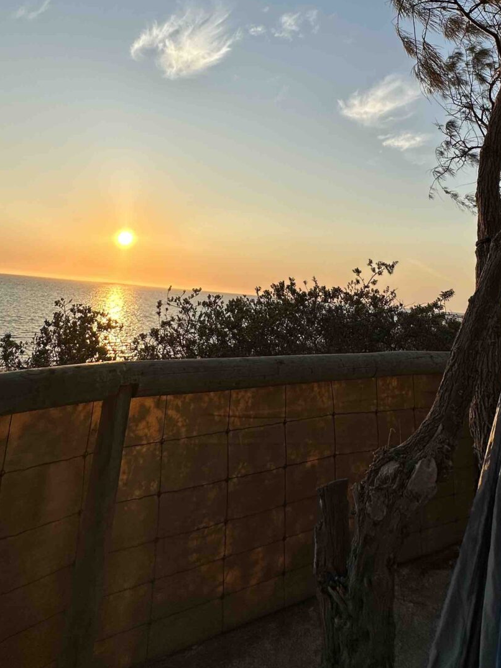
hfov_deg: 54.9
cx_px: 257
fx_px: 483
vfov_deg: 64.1
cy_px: 147
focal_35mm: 25
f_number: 2.2
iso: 50
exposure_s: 1/2398
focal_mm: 2.22
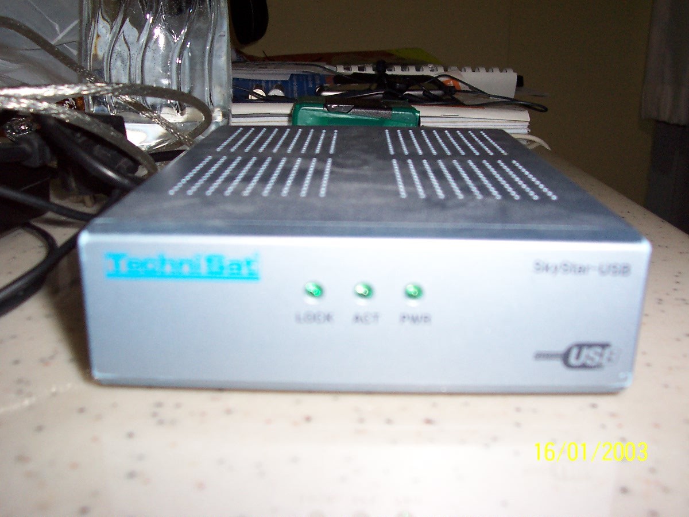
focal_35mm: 37
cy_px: 258
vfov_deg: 38.7
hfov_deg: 50.1
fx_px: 736
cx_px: 344
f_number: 2.8
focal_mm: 5.6
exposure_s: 1/60
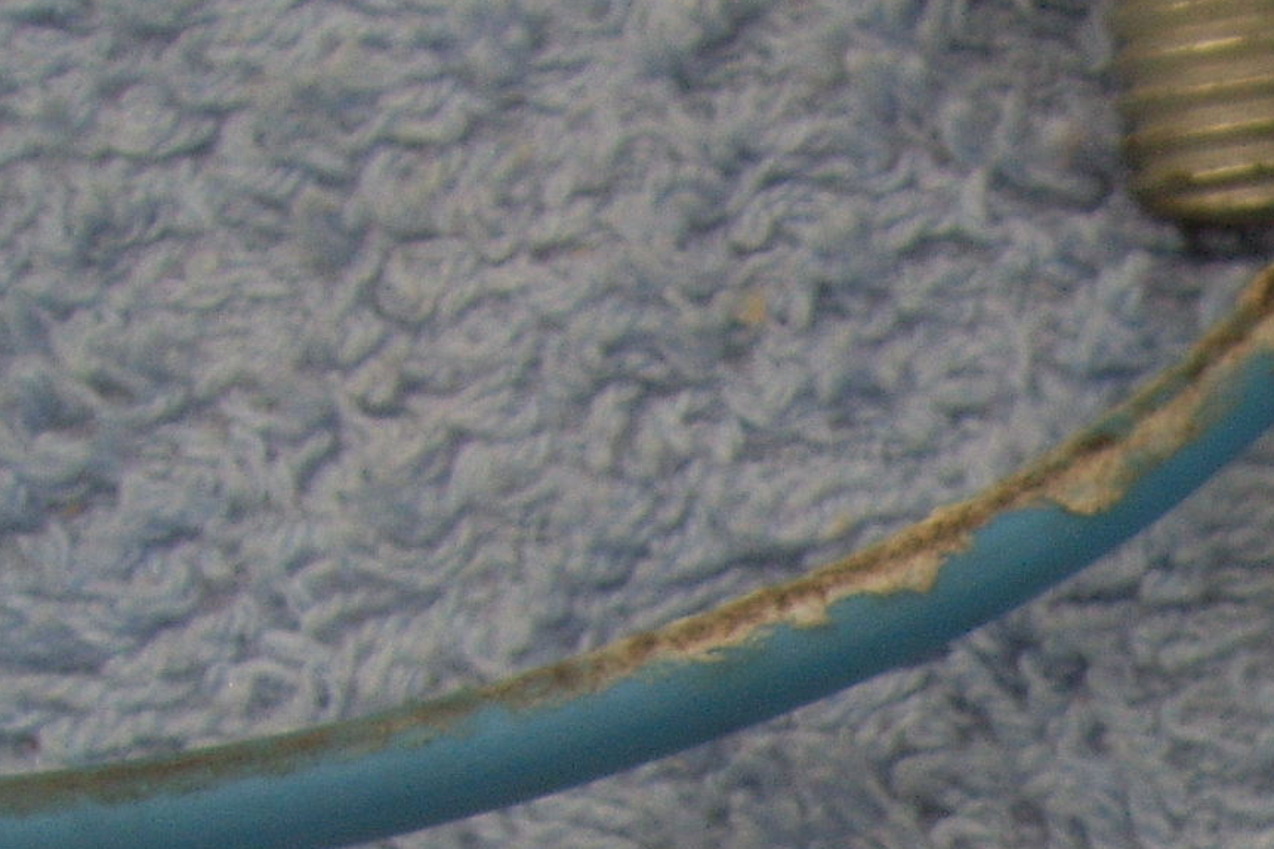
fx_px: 4211
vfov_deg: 11.0
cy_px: 1381
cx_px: 1767
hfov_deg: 16.1
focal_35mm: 119
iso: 50
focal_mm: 7.8
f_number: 5.7
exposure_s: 1/100
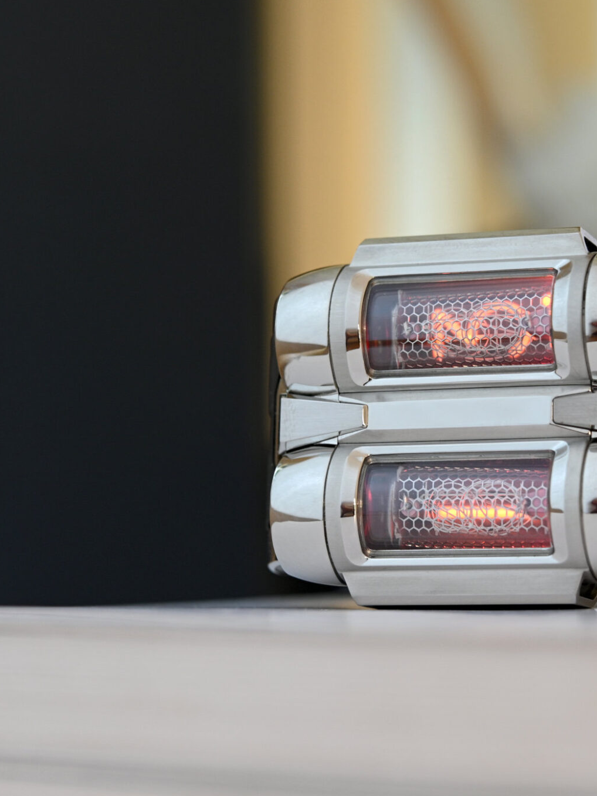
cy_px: 398
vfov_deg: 22.5
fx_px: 2001
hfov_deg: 16.8
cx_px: 528
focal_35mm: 87
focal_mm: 60
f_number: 7.1
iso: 400
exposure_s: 1/13
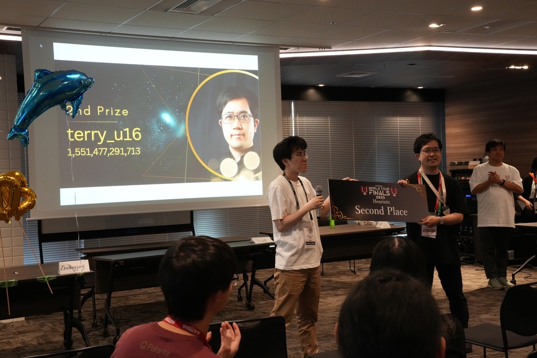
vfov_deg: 28.1
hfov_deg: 41.1
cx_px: 268
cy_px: 179
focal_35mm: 48
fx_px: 716
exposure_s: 1/50
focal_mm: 48
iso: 8000
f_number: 14
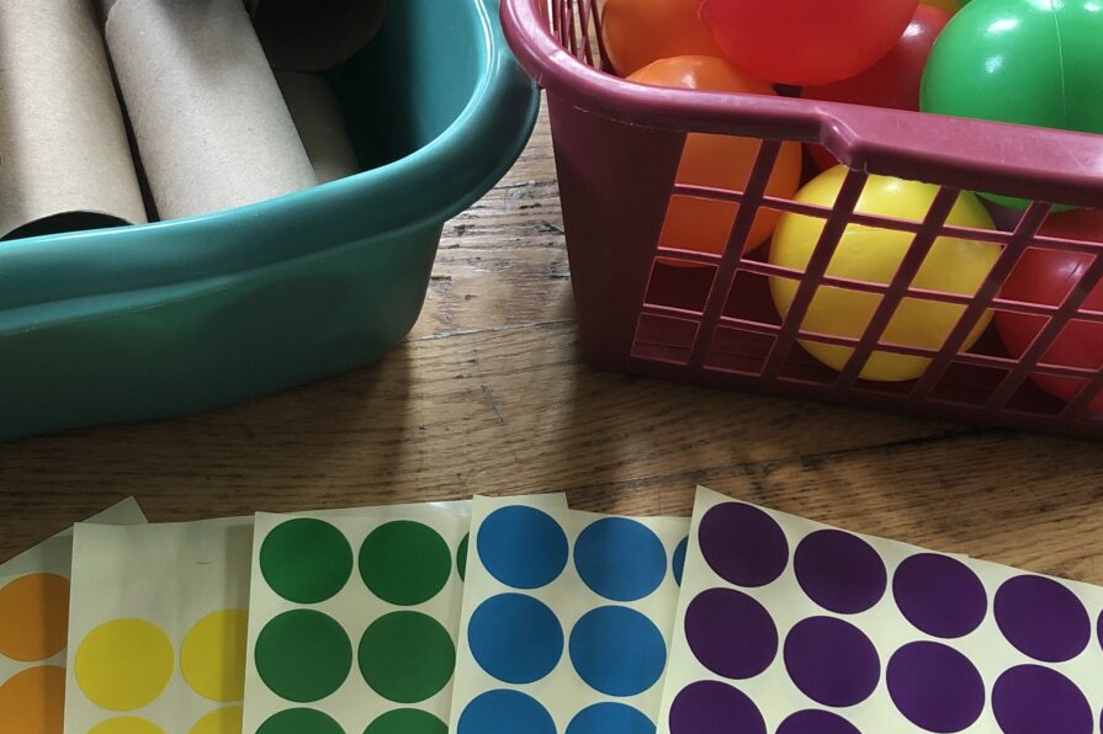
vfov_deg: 26.8
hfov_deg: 39.4
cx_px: 434
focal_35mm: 50
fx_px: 1531
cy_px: 224
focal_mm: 3.99
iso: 32
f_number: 1.8
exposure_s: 1/30
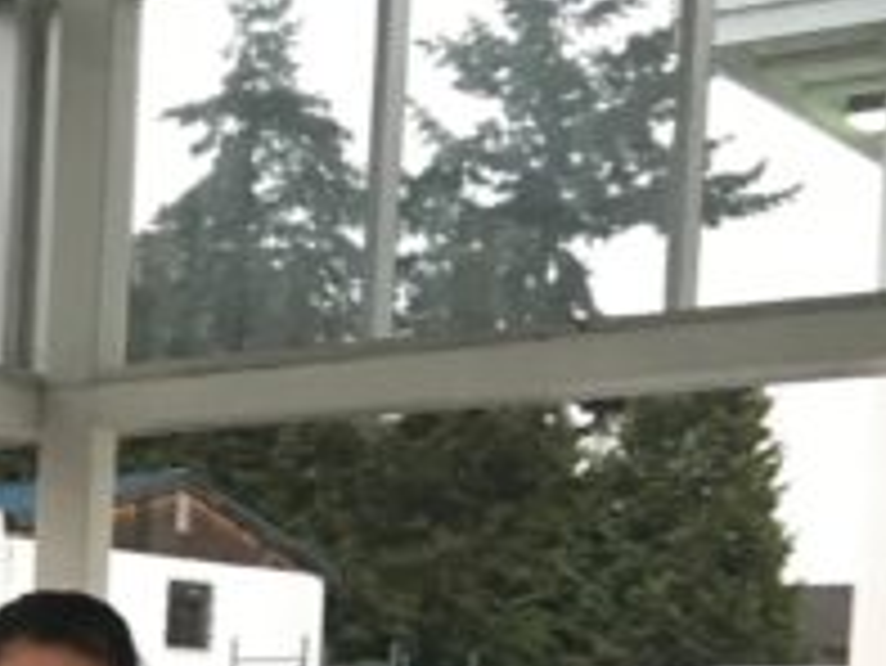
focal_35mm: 113
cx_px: -801
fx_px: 2894
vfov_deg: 12.3
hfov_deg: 14.8
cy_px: 1098
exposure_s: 1/30
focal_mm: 4.15
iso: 125
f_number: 2.2
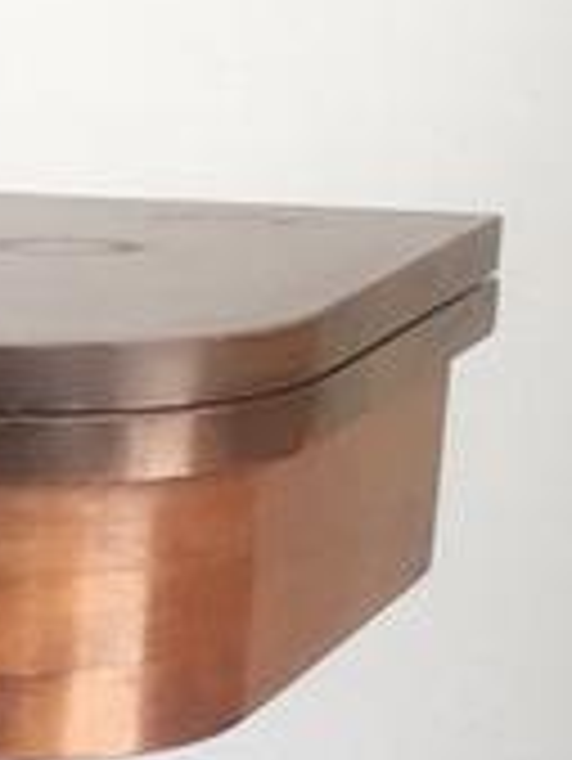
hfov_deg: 6.9
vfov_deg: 10.0
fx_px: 4313
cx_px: -1029
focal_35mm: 196
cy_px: 854
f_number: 2.2
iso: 25
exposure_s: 1/60
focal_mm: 4.15
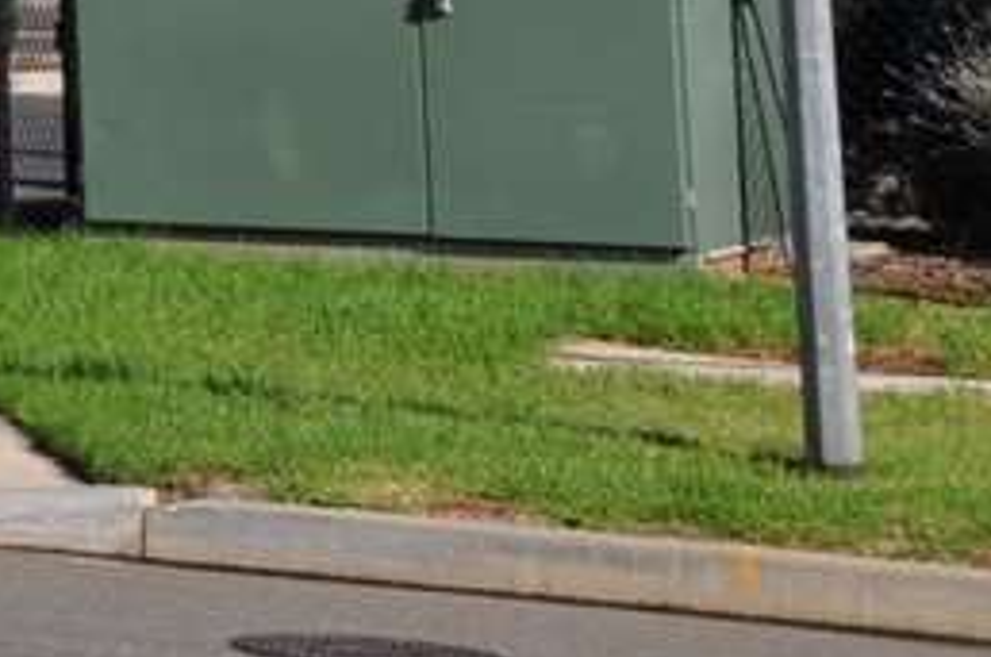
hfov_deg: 8.5
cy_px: -974
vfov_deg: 6.3
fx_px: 5633
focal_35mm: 205
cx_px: -1882
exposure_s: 1/400
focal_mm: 22
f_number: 10
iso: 200
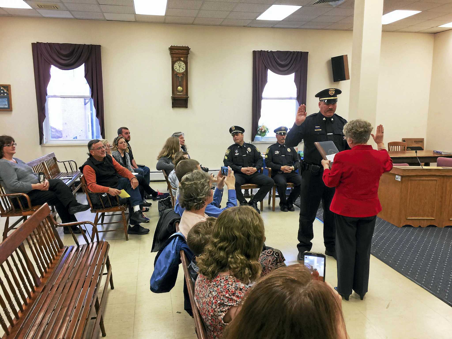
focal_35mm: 29
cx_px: 226
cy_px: 170
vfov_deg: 48.2
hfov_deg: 61.7
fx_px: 379
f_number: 2.2
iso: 32
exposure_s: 1/15
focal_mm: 4.15
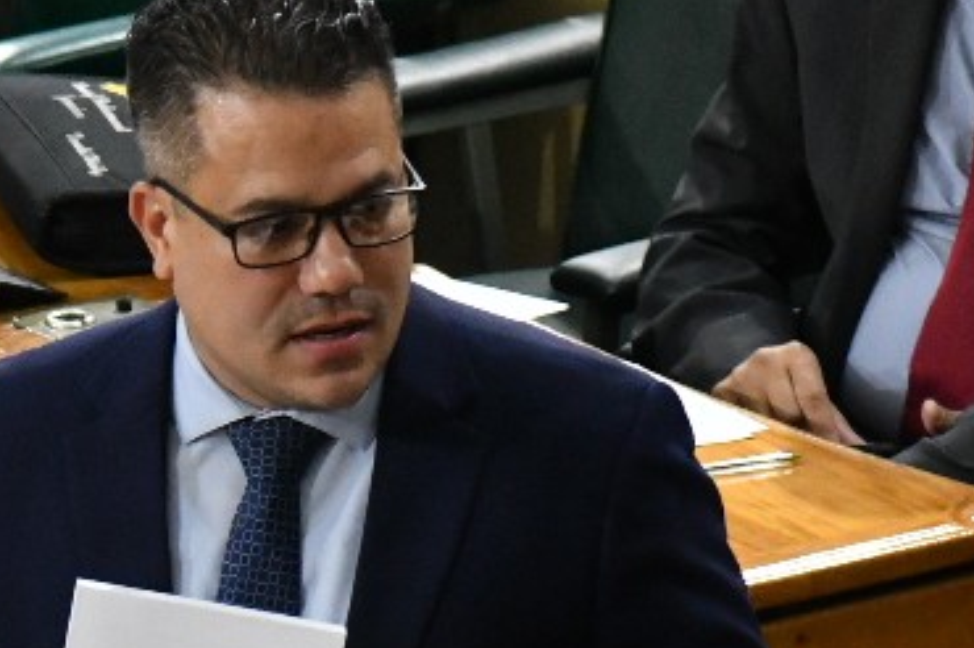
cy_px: 481
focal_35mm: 205
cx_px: 211
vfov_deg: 6.7
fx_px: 5541
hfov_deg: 10.0
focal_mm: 120
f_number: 6.3
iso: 4000
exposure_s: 1/160
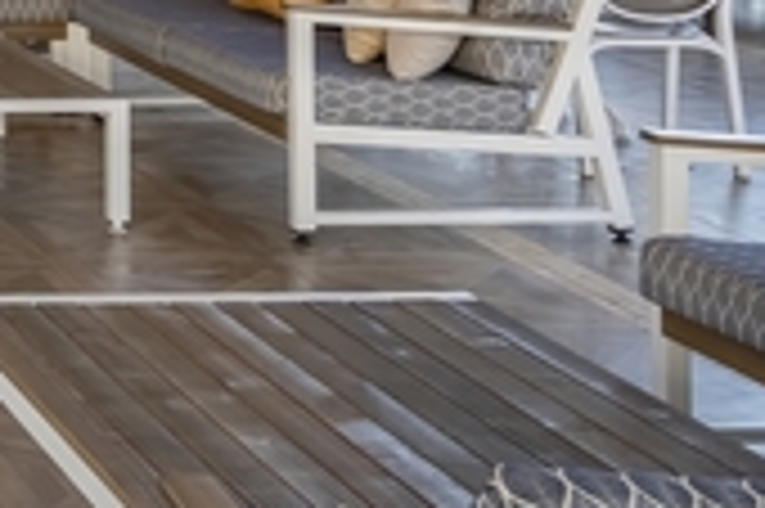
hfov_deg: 17.0
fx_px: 2123
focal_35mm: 100
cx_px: -598
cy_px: -299
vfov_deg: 12.8
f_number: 9
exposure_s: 1/500
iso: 320
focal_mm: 17
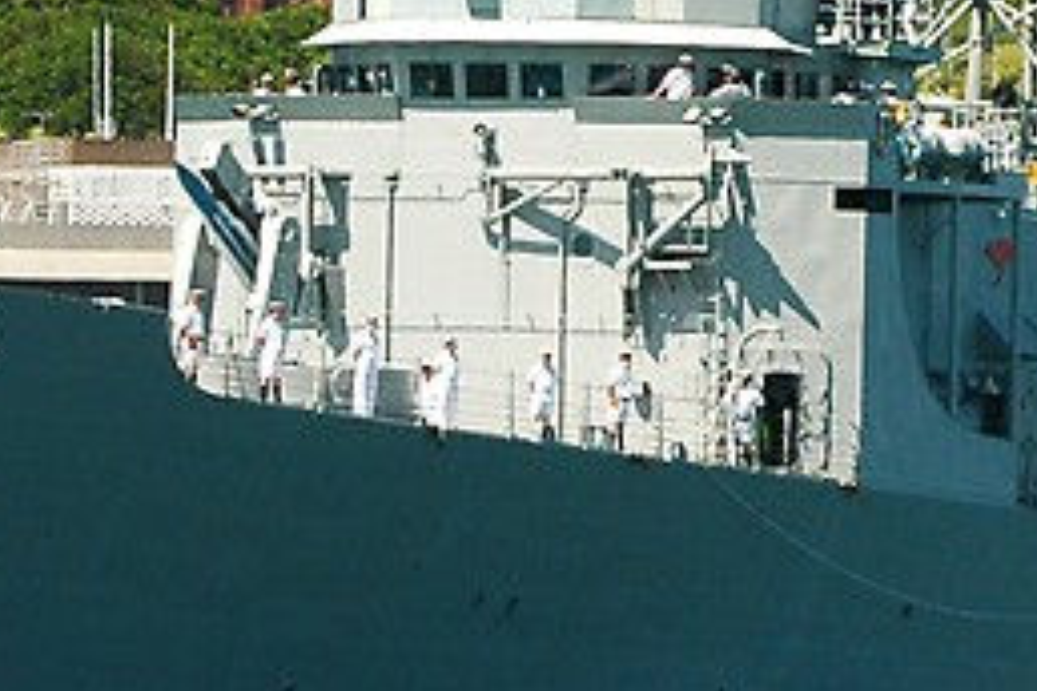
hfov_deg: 3.1
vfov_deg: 2.0
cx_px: 957
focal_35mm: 674
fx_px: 19413
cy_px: -183
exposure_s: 1/250
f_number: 9
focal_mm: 116
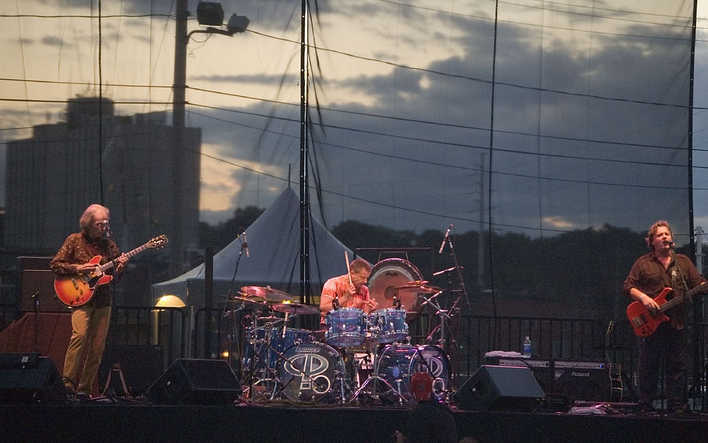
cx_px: 353
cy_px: 230
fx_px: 3550
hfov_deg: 11.4
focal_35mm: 184
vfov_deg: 7.1
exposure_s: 1/125
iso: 1600
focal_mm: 120
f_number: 5
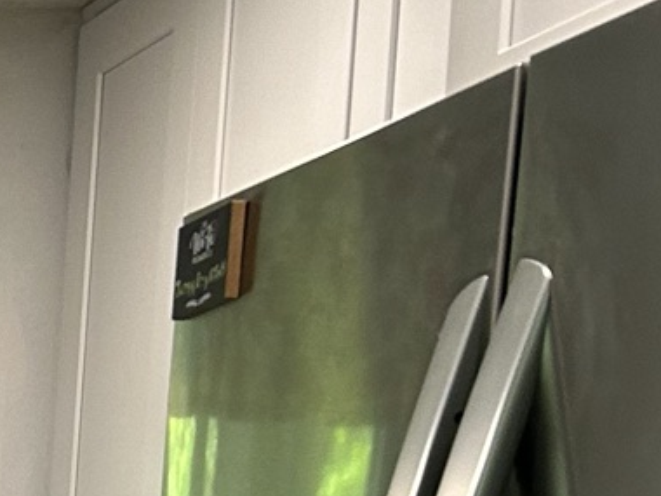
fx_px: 2616
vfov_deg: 9.9
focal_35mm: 137
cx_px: -979
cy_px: 1076
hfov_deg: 11.6
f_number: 1.5
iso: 80
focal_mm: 5.7
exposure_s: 1/60
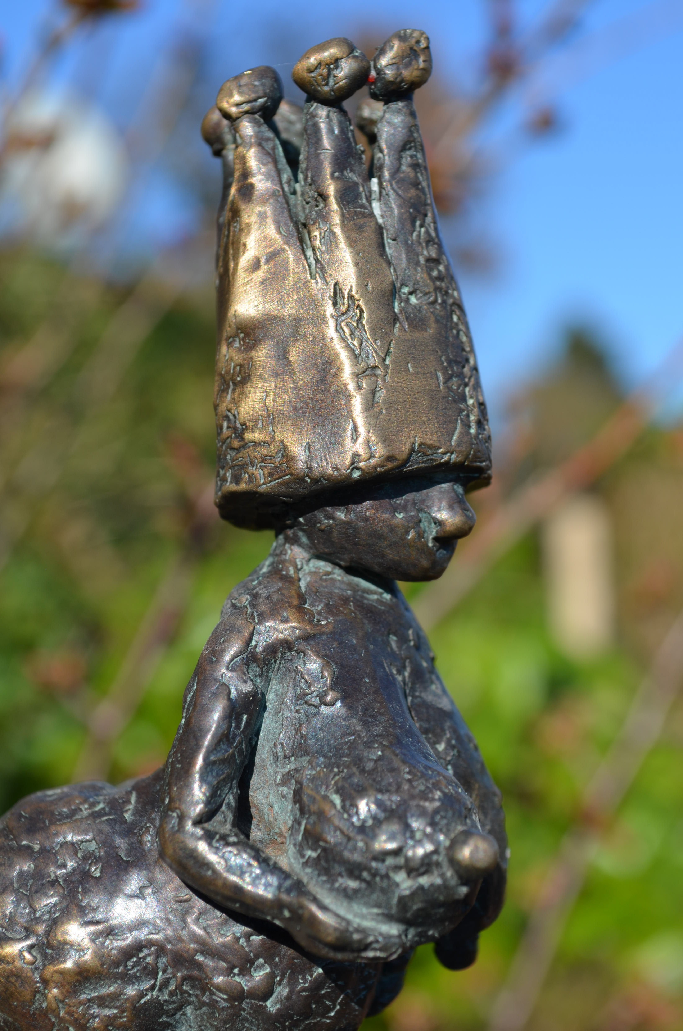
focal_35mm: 66
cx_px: 342
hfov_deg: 20.5
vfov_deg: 30.6
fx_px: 1887
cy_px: 516
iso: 100
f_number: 8
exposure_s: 1/250
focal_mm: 44
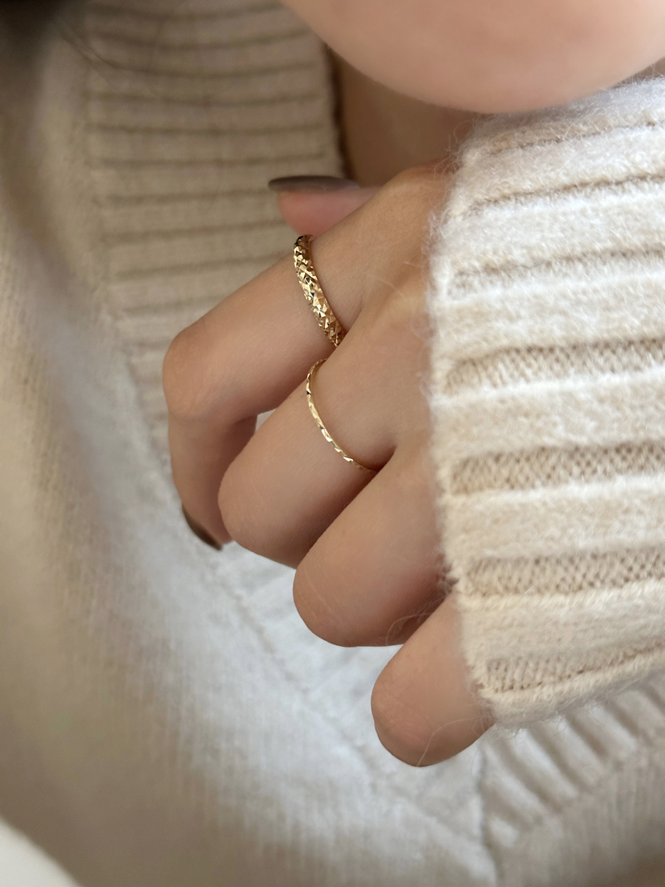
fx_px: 1230
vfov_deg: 39.7
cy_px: 444
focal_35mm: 48
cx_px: 332
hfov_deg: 30.3
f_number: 1.78
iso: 400
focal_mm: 6.86
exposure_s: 1/40
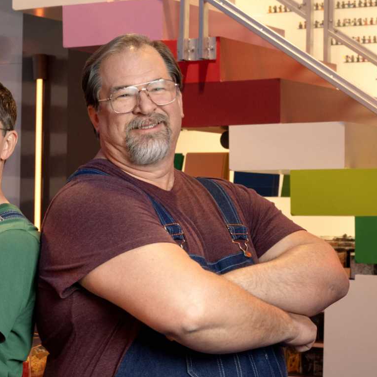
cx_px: 70
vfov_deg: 15.5
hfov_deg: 15.4
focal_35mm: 112
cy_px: 264
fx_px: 1380
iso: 800
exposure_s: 1/20
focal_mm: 49
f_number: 8
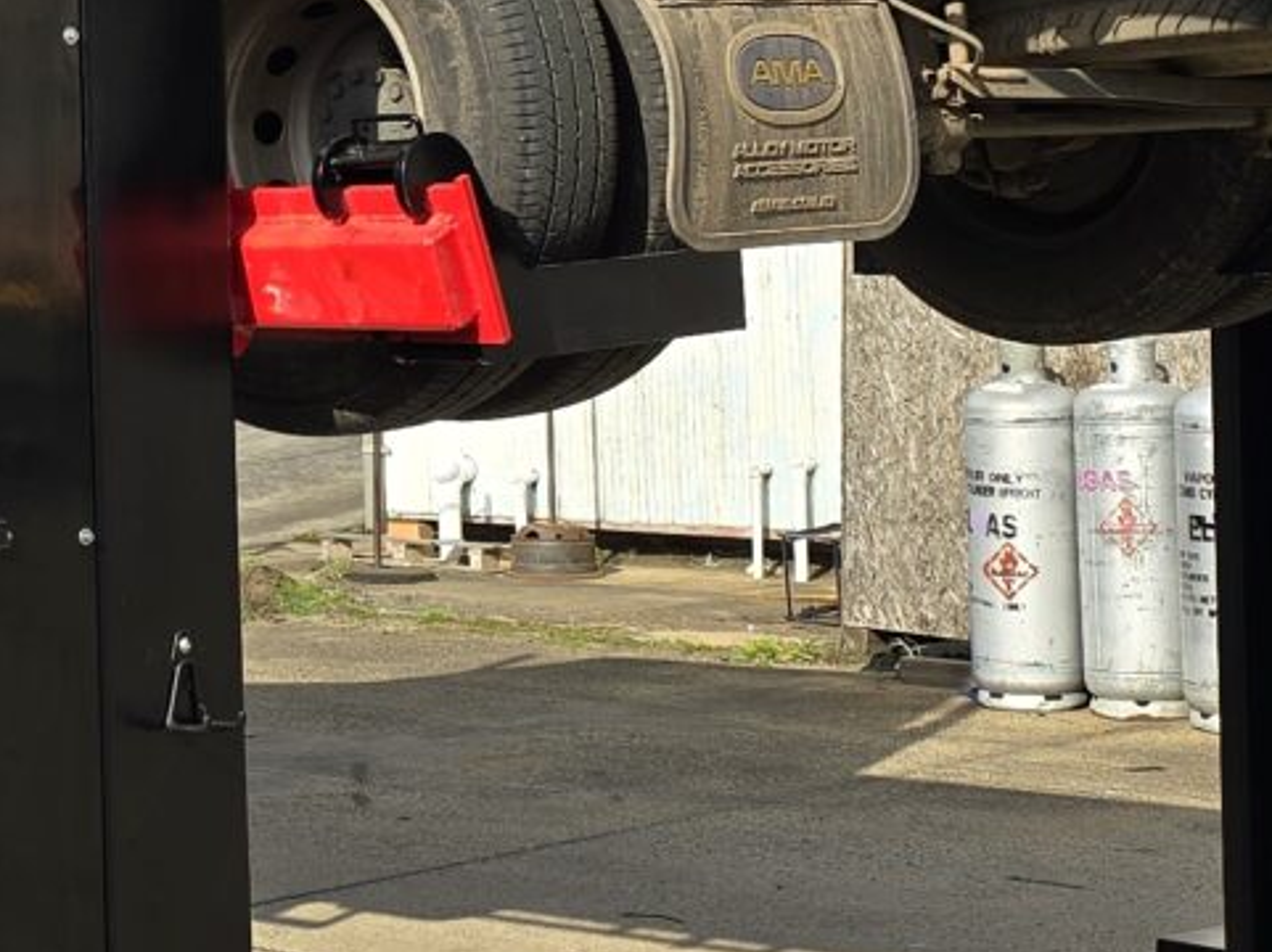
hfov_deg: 19.5
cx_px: -5
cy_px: 204
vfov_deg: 15.0
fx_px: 3598
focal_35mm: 98
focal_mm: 6.3
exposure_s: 1/767
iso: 12
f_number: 1.7
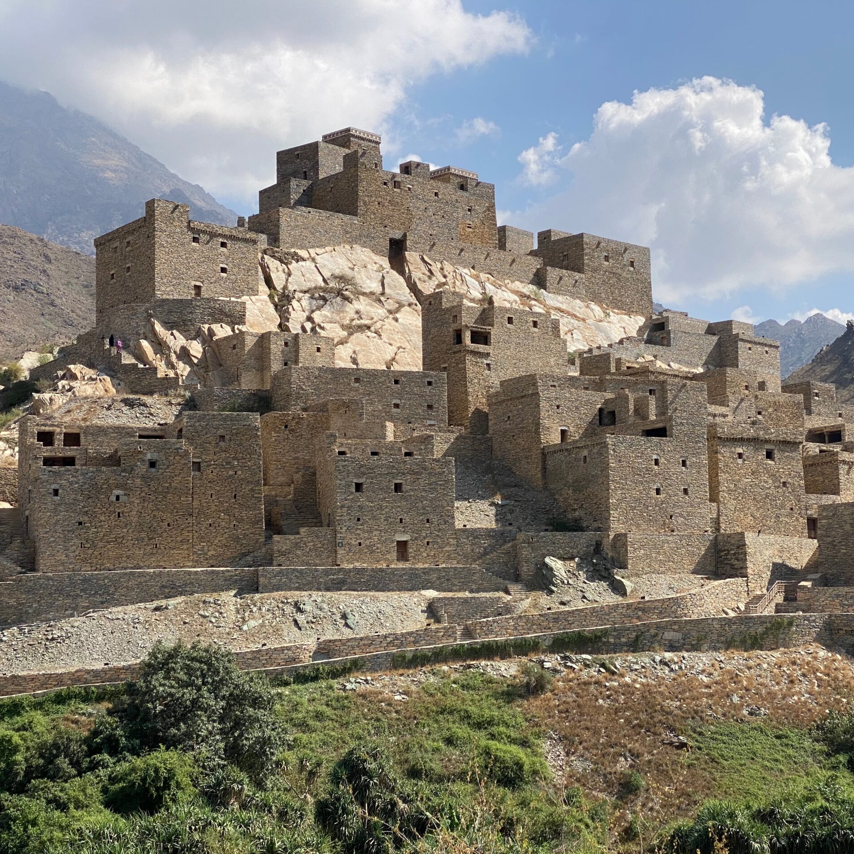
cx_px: 499
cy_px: 430
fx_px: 1731
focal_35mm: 62
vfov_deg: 27.7
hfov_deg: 27.7
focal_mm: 6
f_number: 2
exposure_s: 1/2660
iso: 20
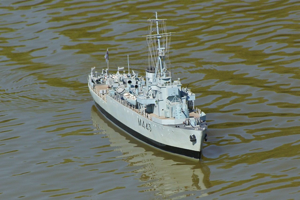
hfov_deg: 6.0
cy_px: 100
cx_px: 150
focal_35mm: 345
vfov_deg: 4.0
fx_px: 2875
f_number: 13
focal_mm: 230
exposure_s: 1/500
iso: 400
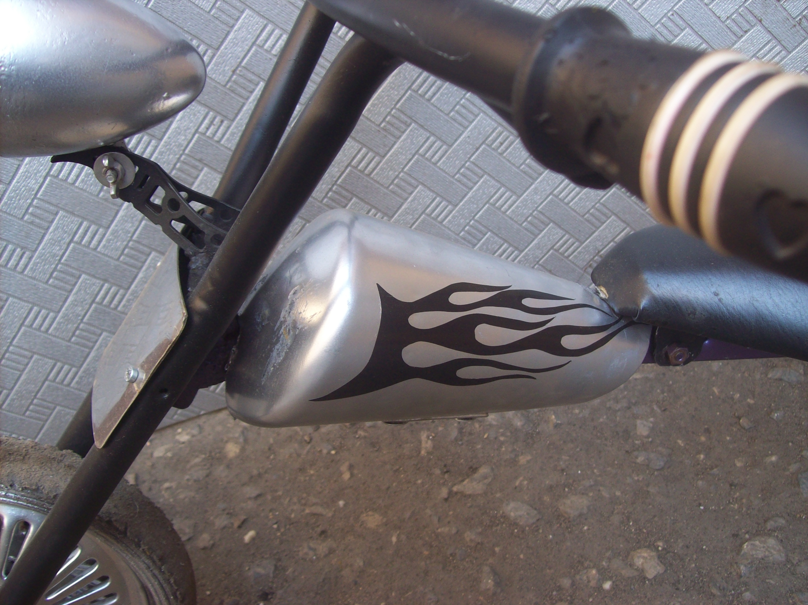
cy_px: 302
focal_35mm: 36
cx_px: 404
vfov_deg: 39.6
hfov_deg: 51.4
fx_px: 840
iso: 80
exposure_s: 1/64
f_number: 2.7
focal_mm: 6
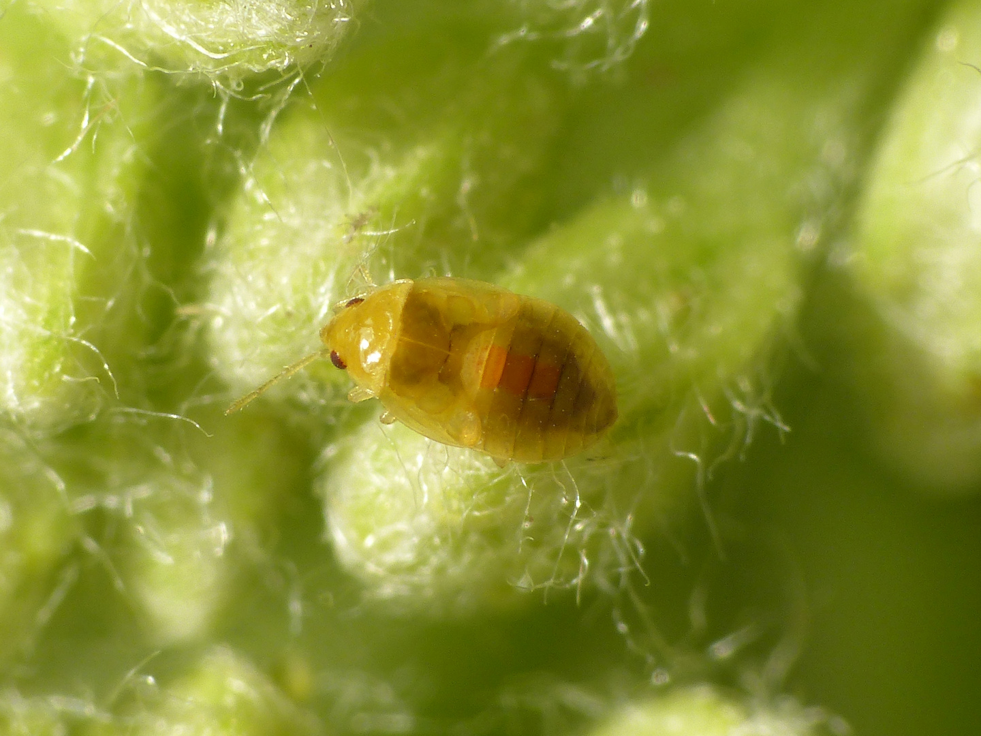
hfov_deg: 1.7
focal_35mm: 1200
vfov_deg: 1.2
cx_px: 490
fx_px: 34007
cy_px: 368
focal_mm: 108
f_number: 8
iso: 100
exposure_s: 1/6
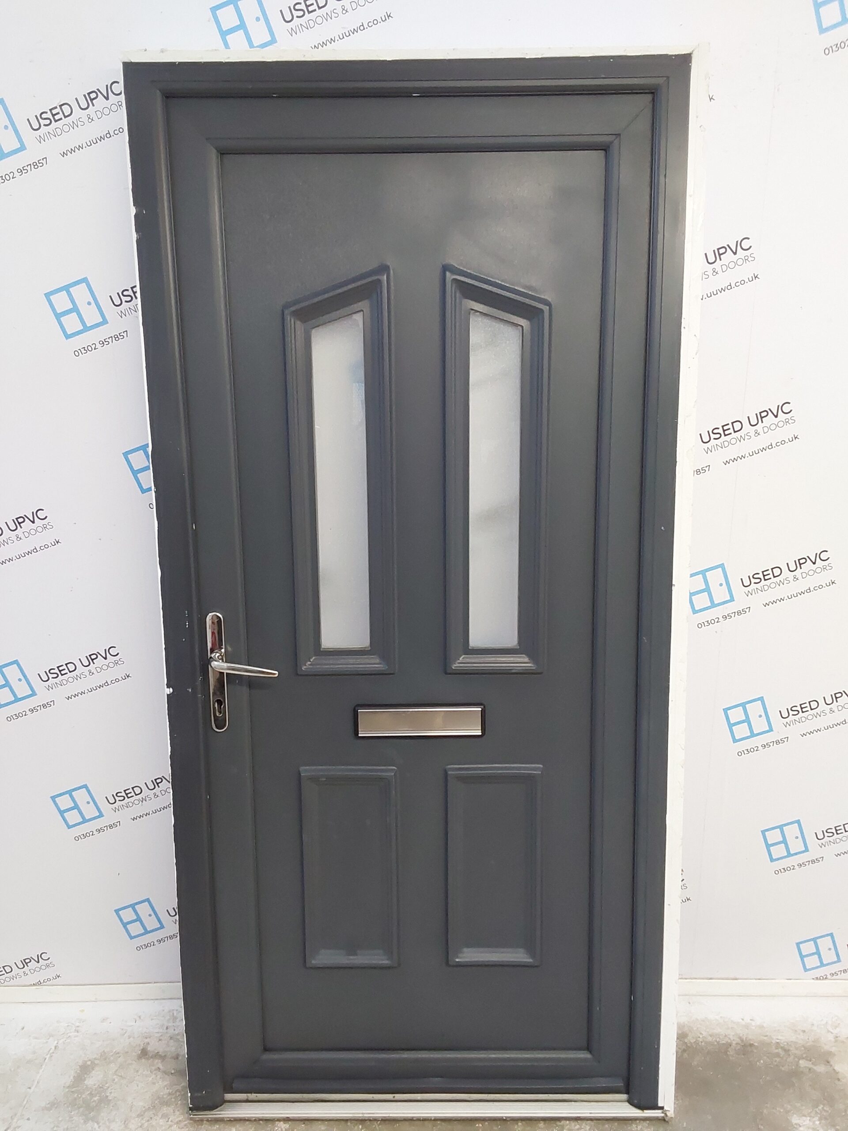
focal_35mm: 28
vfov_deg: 63.4
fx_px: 915
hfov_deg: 49.7
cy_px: 566
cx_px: 424
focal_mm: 2.91
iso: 125
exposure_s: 1/50
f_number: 1.9
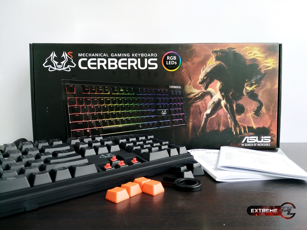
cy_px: 115
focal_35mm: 20
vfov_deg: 66.0
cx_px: 154
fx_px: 177
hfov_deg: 81.7
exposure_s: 1/133
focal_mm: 3.46
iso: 100
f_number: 2.2
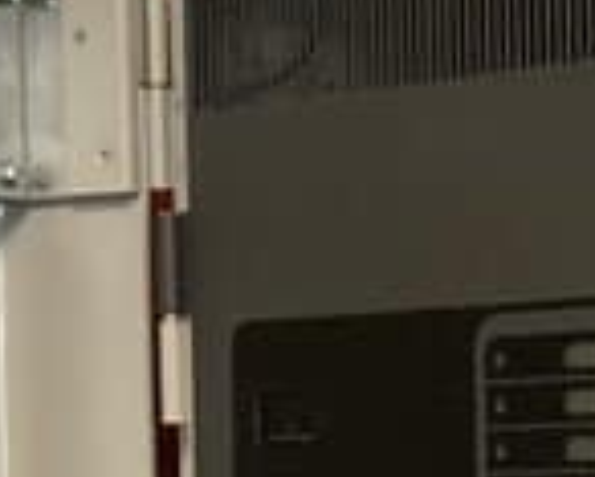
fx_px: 3947
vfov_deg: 6.8
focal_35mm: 224
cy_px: 681
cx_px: 171
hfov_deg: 8.6
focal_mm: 3.99
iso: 160
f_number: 1.8
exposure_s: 1/60
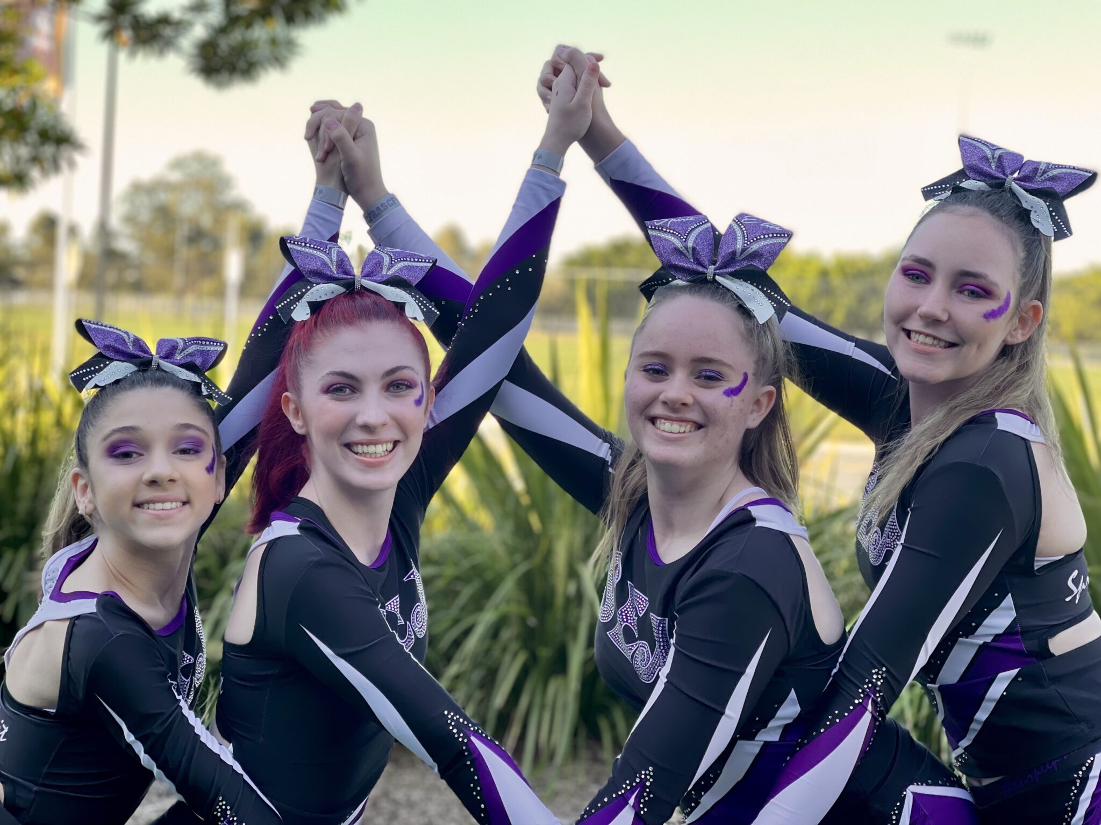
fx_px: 2036
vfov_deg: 22.9
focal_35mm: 64
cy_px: 412
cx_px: 550
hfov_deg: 30.3
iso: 32
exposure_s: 1/121
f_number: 2.2
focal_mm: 7.5
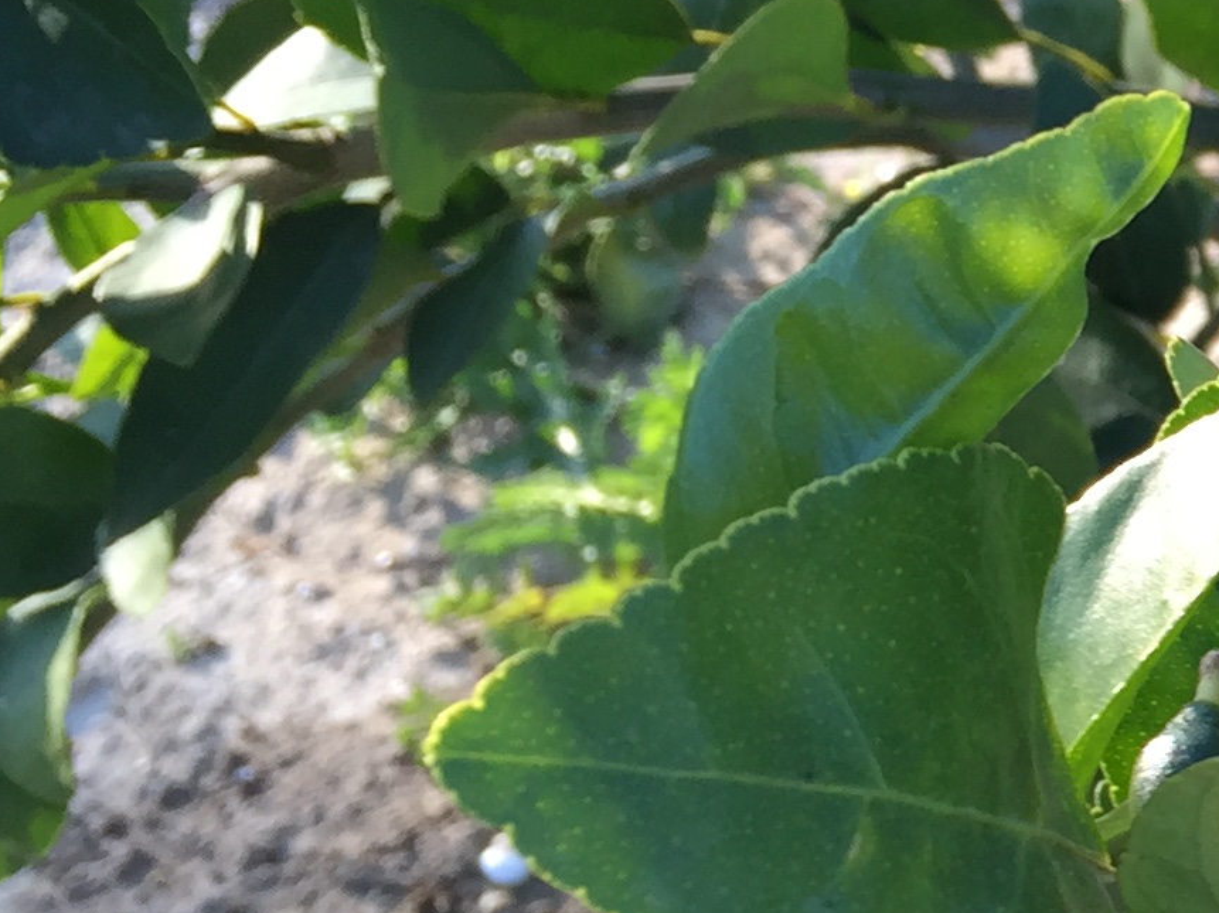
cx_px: 2037
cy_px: 648
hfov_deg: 15.8
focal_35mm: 110
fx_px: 3872
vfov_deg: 13.4
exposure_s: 1/142
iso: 32
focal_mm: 4.15
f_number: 2.2
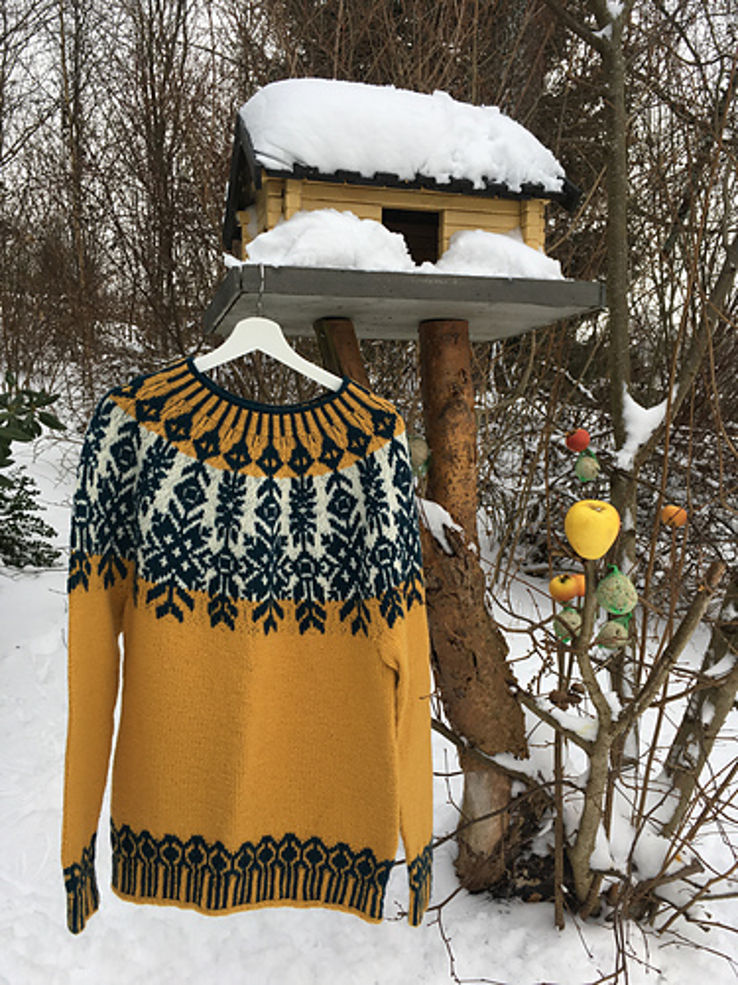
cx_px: 369
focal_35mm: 29
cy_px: 492
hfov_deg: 48.2
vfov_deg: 61.7
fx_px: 824
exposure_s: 1/100
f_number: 2.2
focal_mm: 4.15
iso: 32
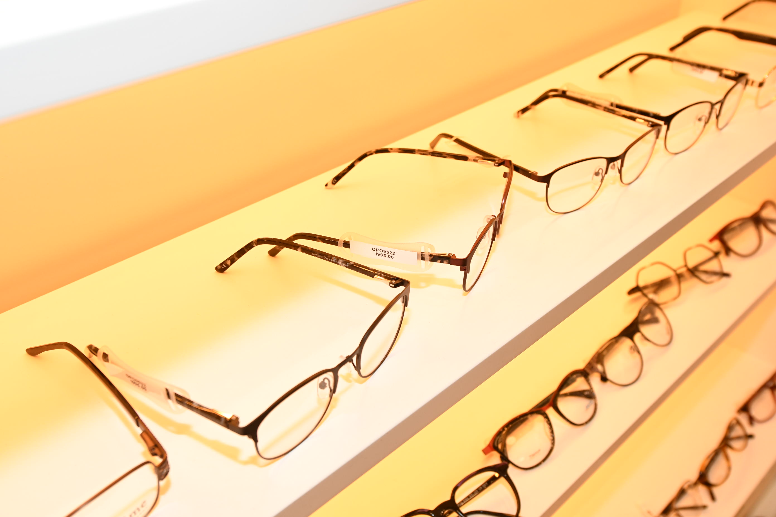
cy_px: 258
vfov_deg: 36.9
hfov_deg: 53.1
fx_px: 776
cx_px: 388
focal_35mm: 36
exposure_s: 1/250
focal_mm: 24
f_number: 5.6
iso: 1000
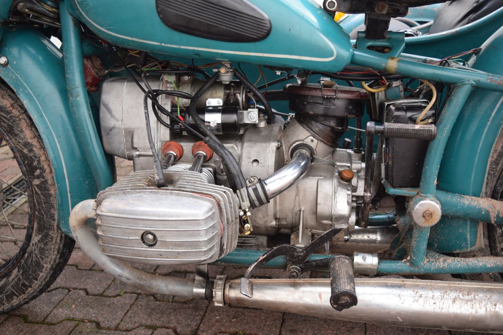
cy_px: 168
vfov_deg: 36.9
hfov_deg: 53.1
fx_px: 503
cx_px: 252
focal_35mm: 36
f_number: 4
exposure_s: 1/60
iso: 560
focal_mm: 24
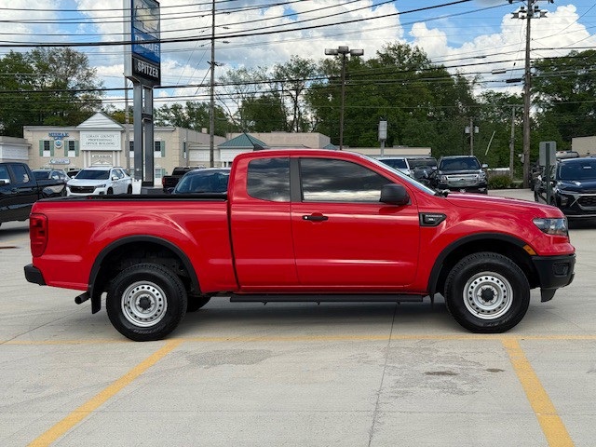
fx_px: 826
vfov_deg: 30.3
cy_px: 224
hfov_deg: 39.7
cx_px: 298
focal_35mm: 48
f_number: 1.78
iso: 100
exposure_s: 1/2976
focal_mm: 6.76
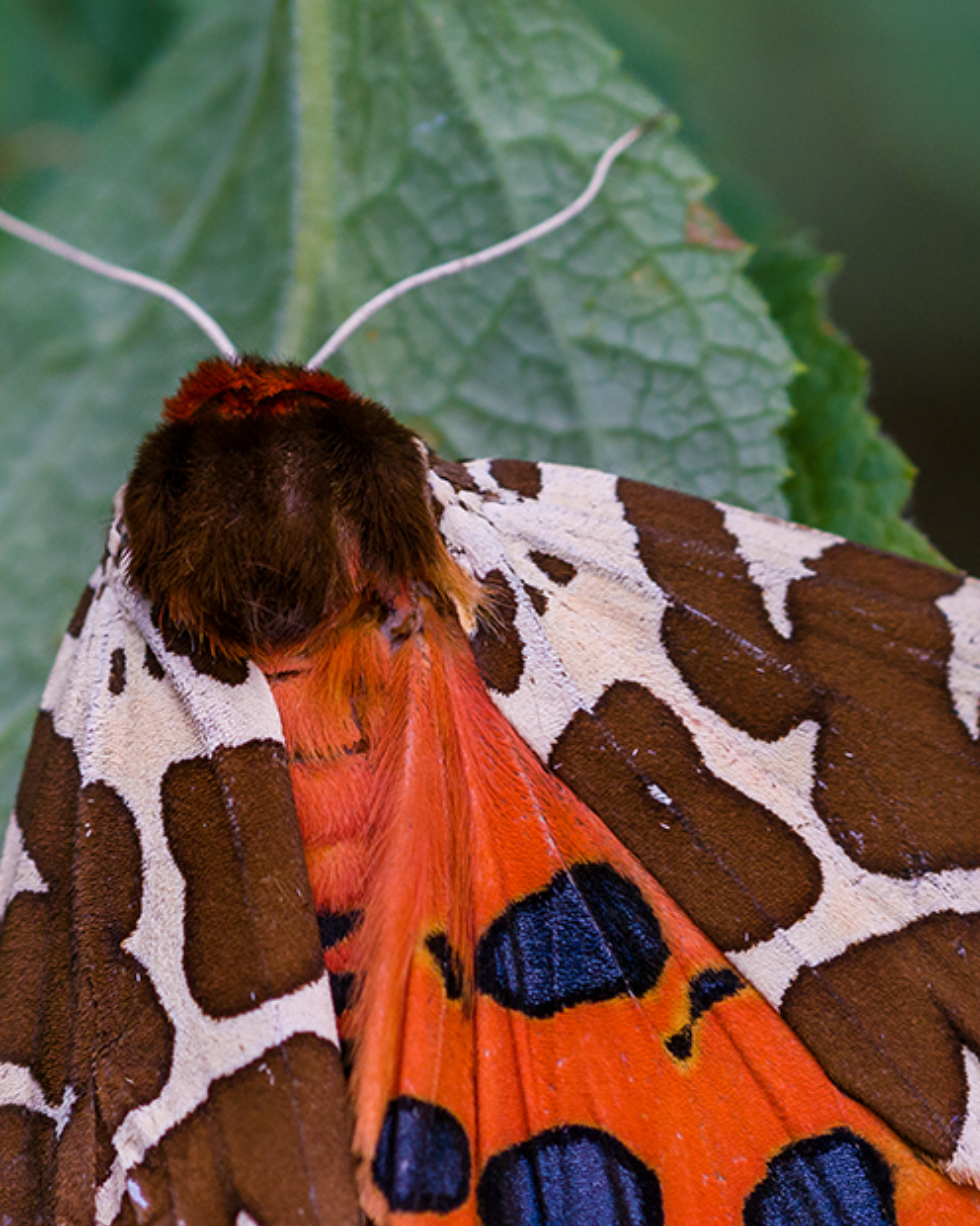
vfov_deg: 4.3
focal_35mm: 454
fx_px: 16460
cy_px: 894
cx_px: 684
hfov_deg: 3.4
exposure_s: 1/250
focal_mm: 200
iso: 800
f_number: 6.3
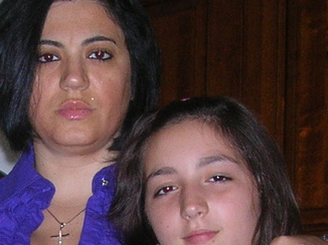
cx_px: 51
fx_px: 1468
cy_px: 370
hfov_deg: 12.7
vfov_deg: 9.3
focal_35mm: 155
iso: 69
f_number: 2.8
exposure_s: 1/60.1
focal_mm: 5.8
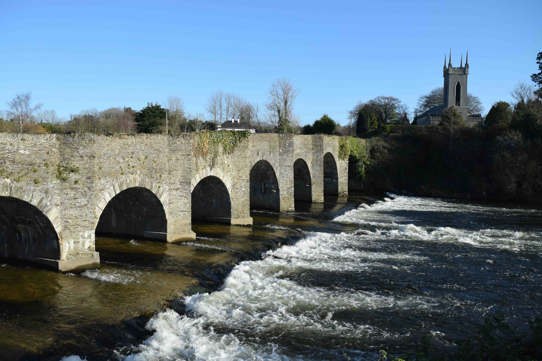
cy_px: 180
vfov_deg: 43.6
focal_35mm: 30
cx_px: 271
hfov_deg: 61.9
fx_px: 452
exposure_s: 1/1250
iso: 500
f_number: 6.3
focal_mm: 20
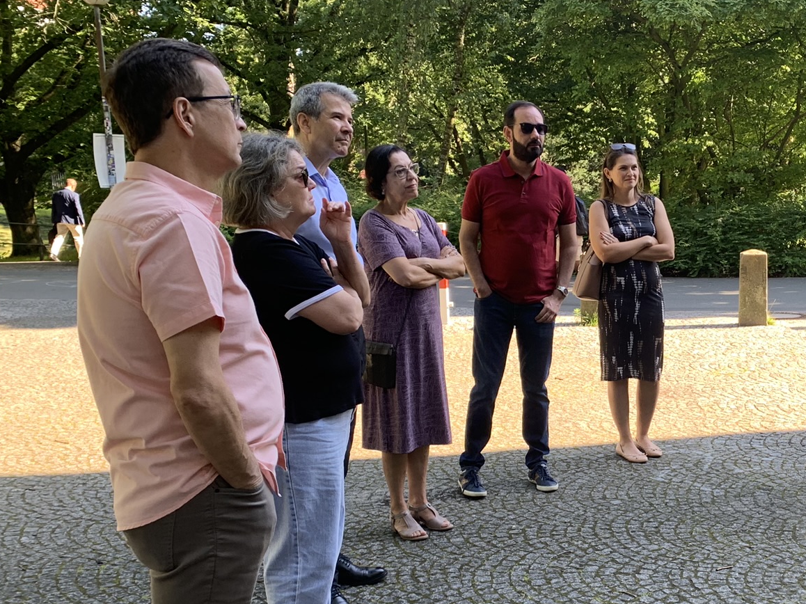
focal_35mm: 46
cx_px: 619
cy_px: 376
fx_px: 1071
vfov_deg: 31.4
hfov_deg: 39.9
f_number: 1.8
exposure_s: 1/122
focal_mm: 4.25
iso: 40
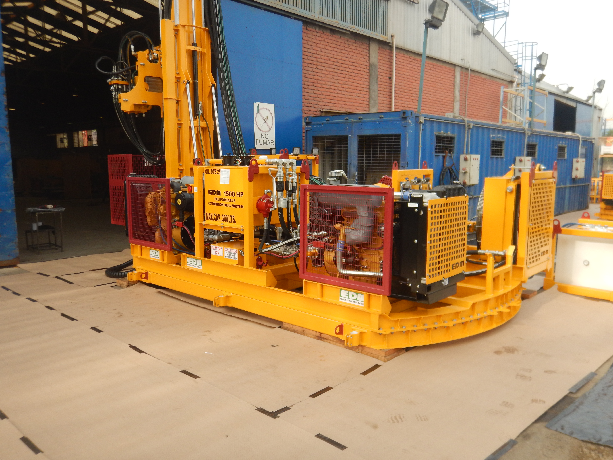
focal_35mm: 29
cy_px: 230
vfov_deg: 48.2
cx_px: 306
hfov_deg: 61.7
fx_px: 514
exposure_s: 1/500
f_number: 2.8
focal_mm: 5.1
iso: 125
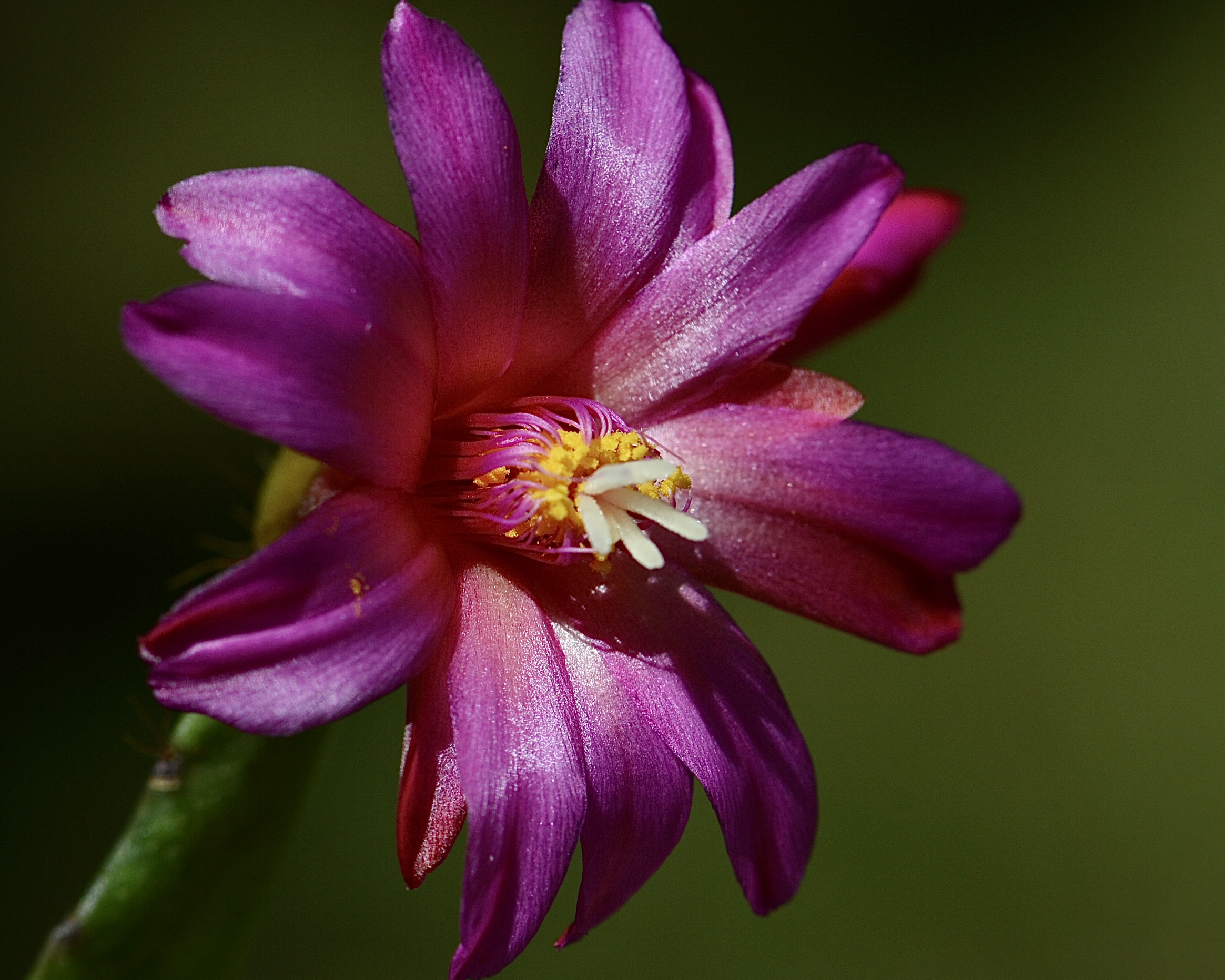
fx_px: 6474
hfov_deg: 10.8
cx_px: 545
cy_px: 491
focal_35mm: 179
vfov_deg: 8.7
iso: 100
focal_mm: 105
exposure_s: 1/800
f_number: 11
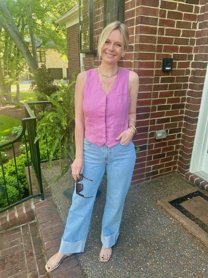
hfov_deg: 53.1
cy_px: 139
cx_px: 104
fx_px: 208
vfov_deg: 67.3
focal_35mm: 26
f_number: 1.5
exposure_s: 1/121
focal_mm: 5.7
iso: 50
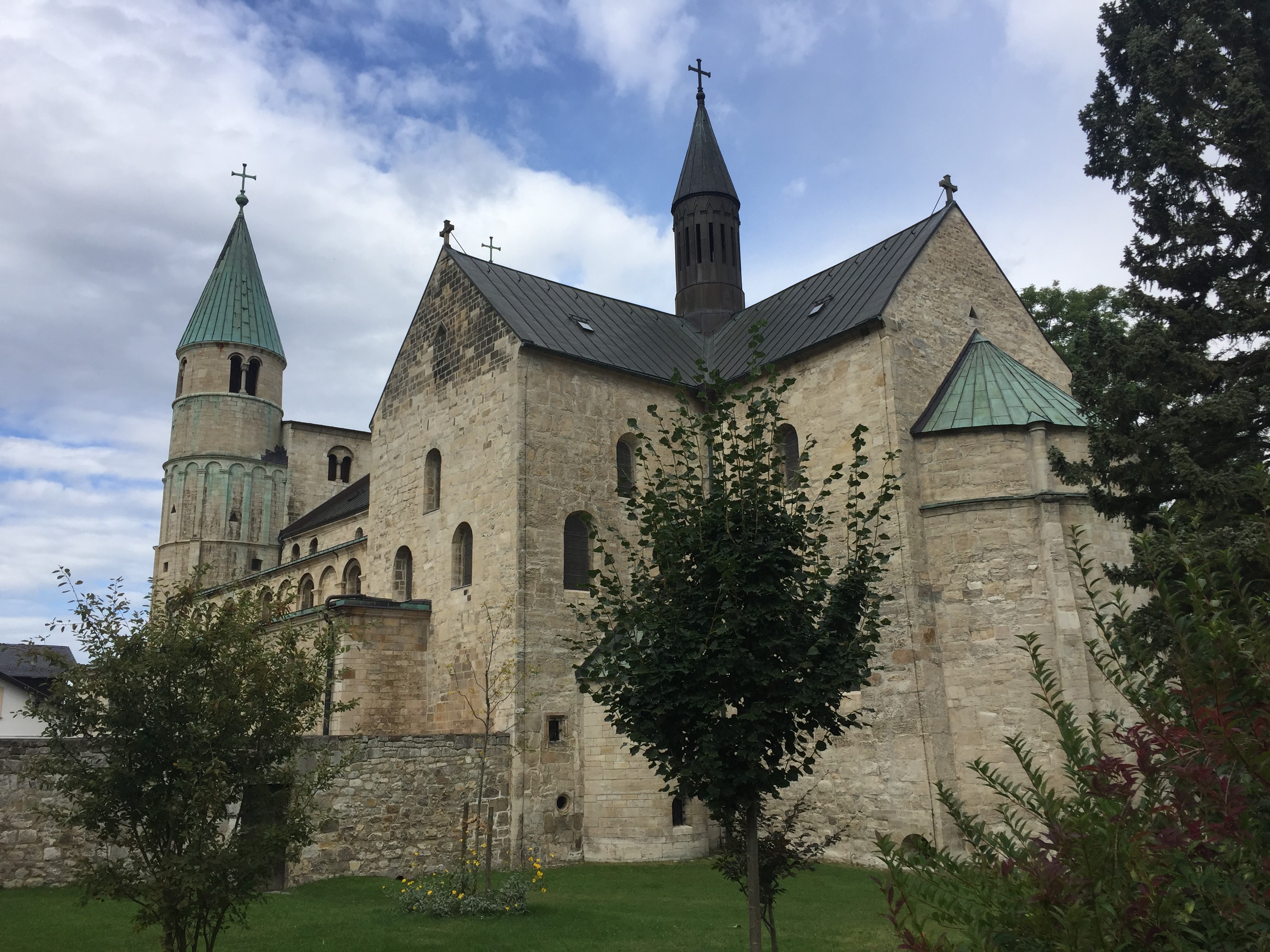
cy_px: 476
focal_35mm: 29
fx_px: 1064
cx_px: 635
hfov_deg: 61.7
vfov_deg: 48.2
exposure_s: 1/1721
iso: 32
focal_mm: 4.15
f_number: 2.2
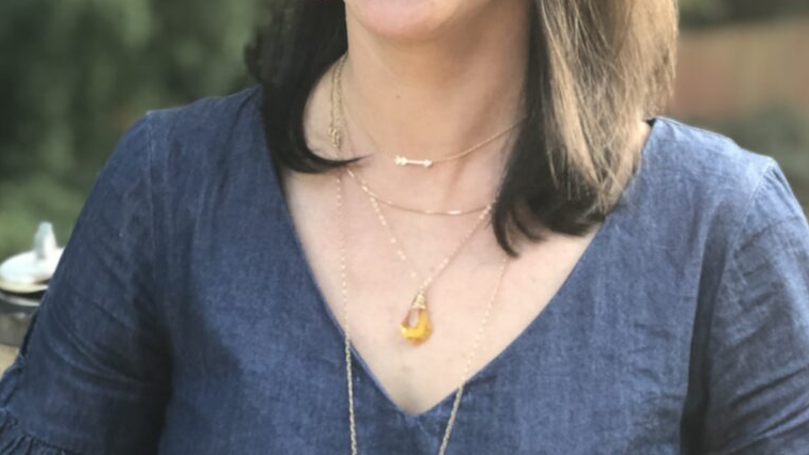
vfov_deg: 14.1
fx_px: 1802
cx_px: 408
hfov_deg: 25.3
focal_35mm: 84
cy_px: -46
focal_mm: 6.6
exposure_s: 1/60
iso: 100
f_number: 2.8
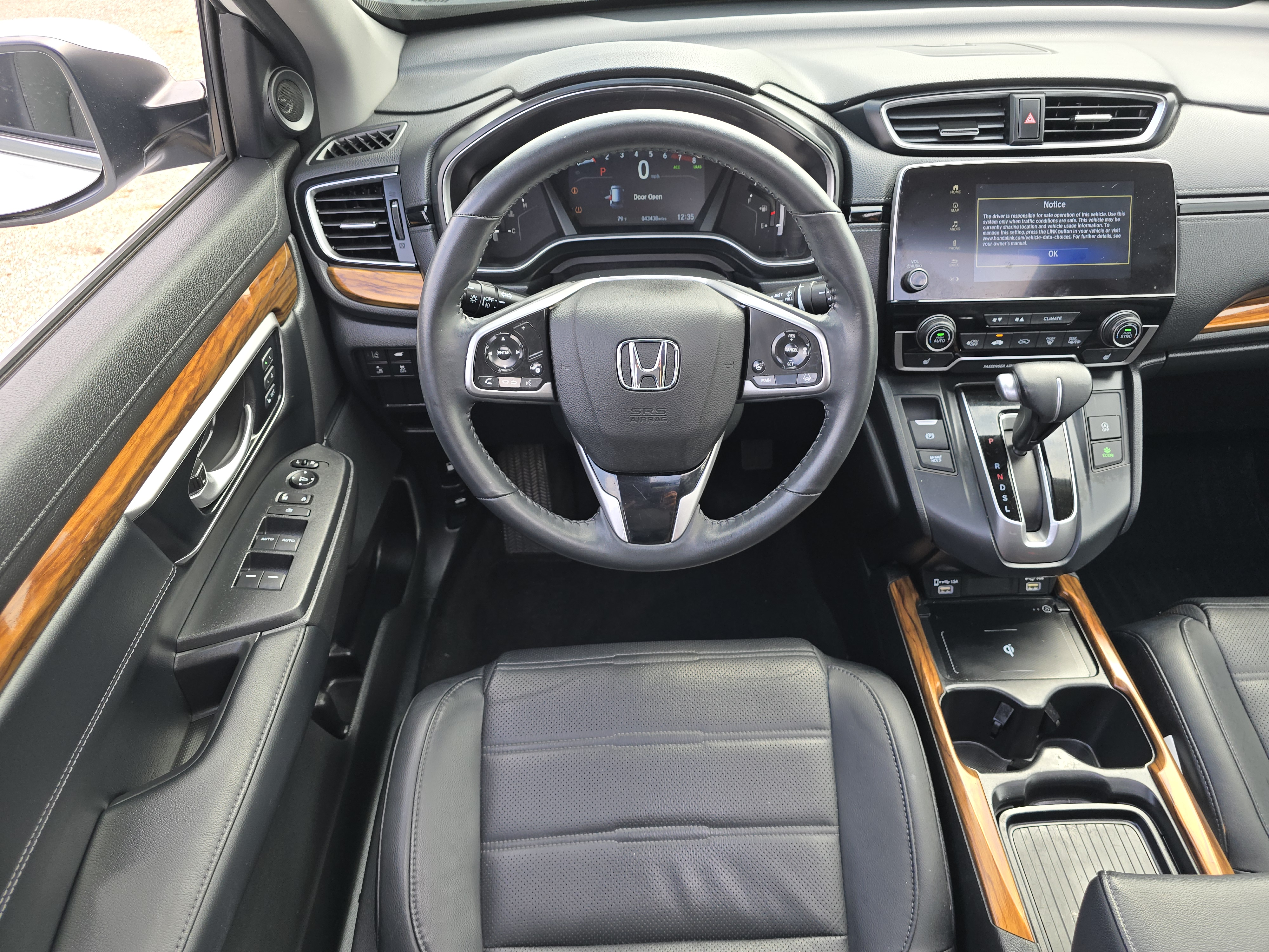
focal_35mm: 23
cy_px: 476
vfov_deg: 58.9
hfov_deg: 73.9
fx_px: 843
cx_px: 634
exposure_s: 1/180
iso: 32
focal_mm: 6.3
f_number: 1.7
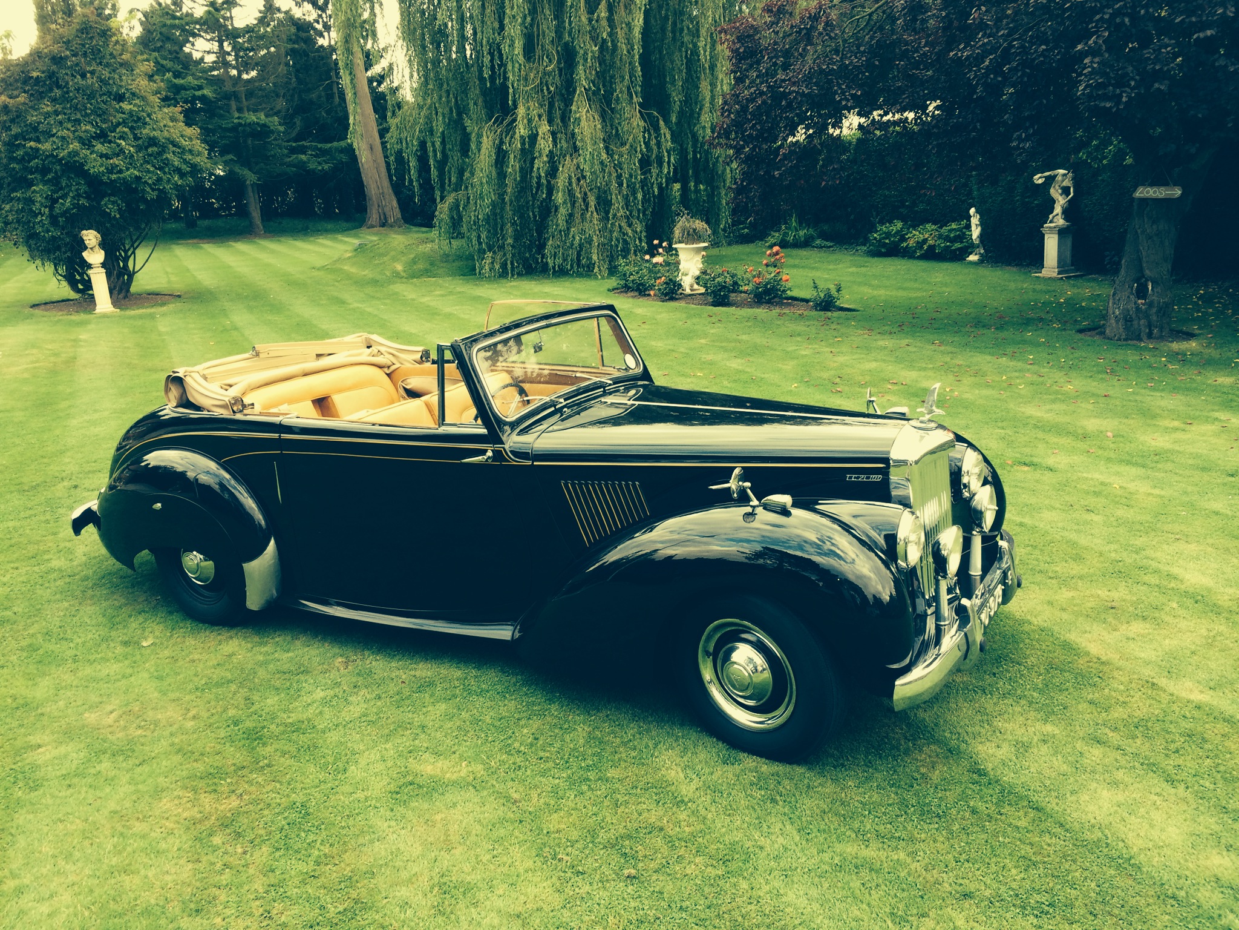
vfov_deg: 46.8
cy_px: 465
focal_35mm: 30
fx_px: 1074
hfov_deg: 60.0
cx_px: 620
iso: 40
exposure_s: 1/60
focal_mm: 4.12
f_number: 2.2
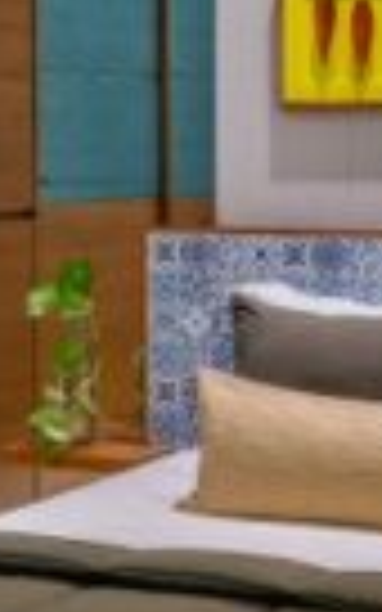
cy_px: 176
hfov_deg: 11.5
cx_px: 162
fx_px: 1899
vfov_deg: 18.2
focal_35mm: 114
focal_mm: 19
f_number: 8
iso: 100
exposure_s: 1/2.5
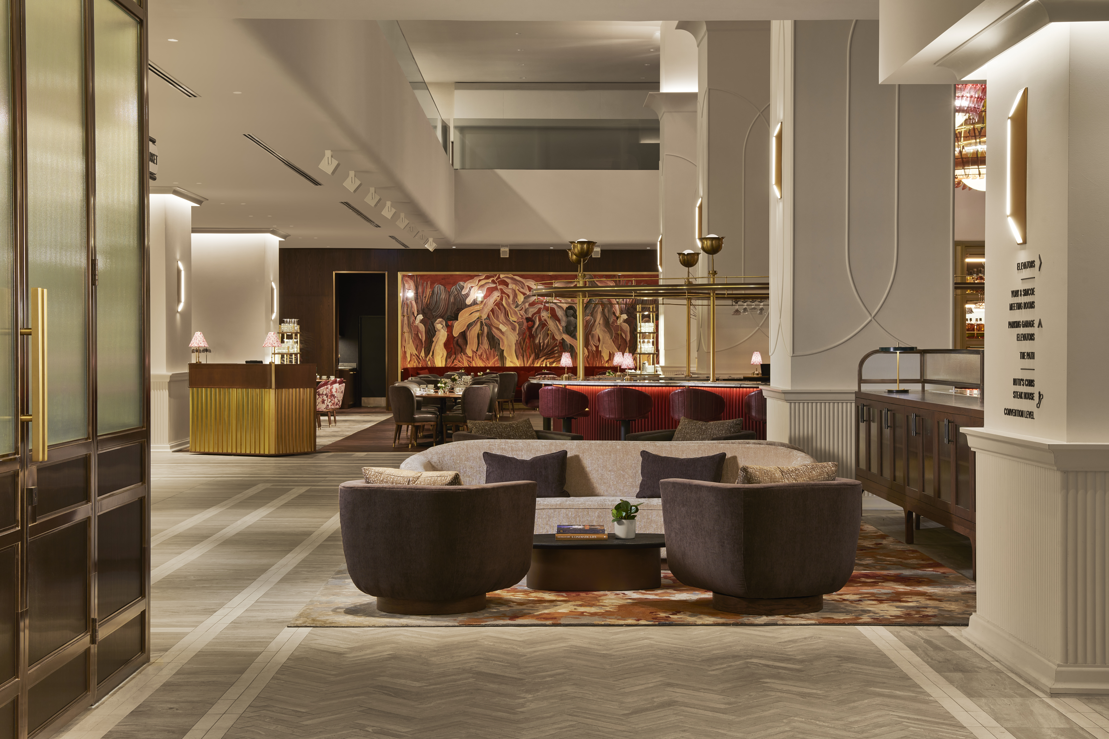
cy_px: 370
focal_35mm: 60
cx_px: 554
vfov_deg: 22.6
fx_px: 1848
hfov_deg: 33.4
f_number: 11
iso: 100
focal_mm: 60
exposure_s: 2
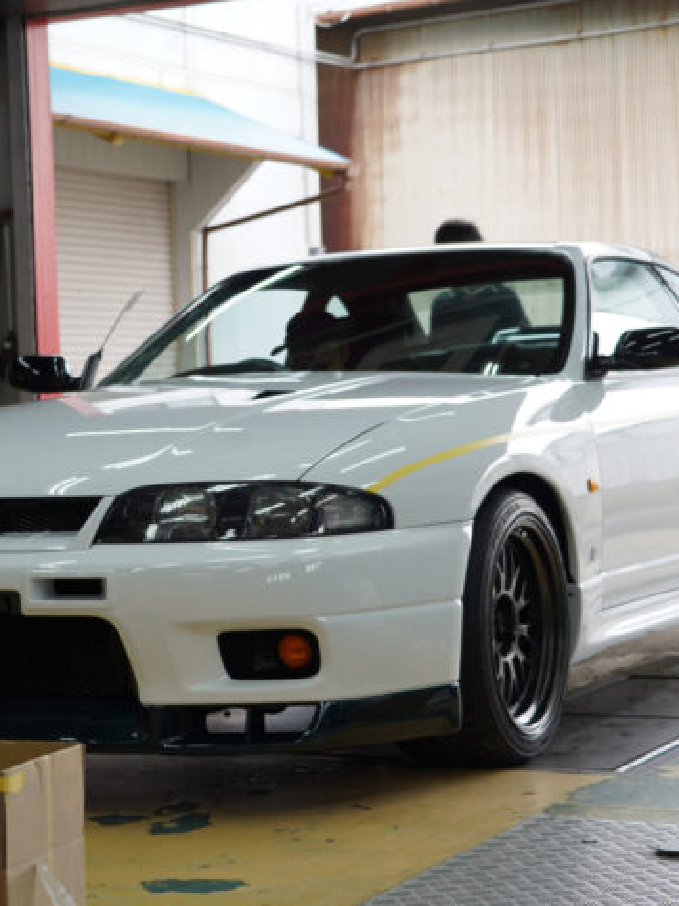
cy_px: 453
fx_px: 1989
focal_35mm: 76
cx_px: 293
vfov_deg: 25.7
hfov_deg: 19.4
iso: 160
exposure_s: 1/60
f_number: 4.5
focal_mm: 52
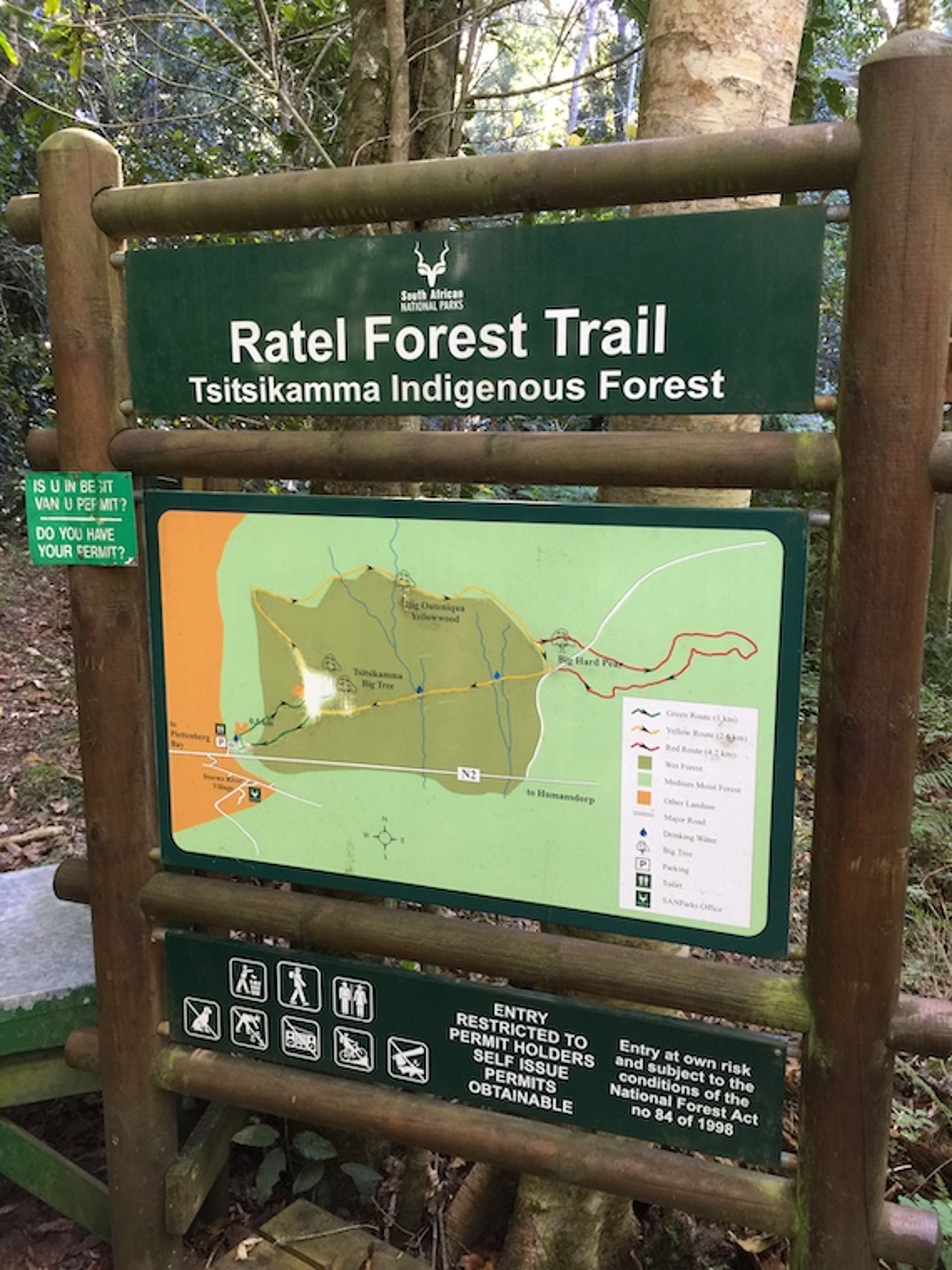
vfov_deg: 61.7
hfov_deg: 48.2
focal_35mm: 29
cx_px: 476
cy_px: 635
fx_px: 1063
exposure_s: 1/17
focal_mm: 4.15
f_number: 2.2
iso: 50
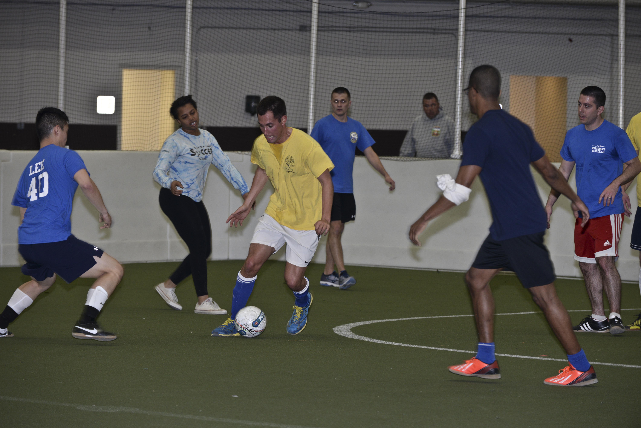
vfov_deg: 6.9
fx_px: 3562
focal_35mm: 200
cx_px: 320
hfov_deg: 10.3
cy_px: 214
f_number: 5.6
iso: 1000
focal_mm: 200
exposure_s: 1/100
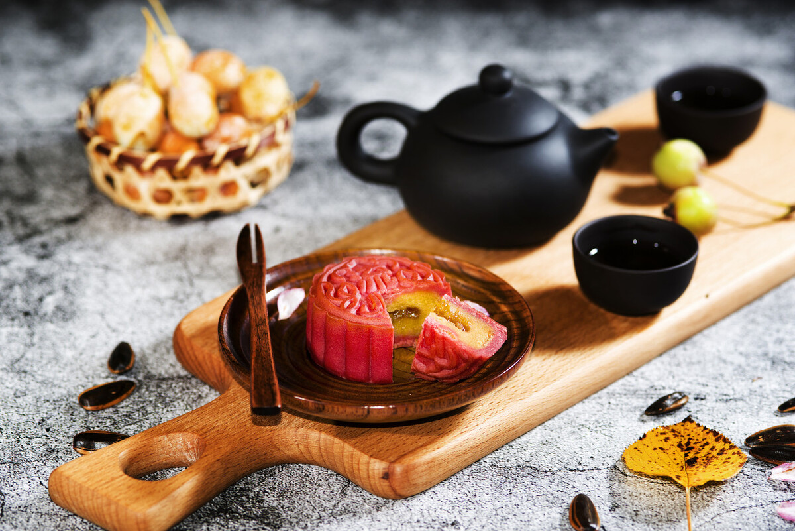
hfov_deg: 19.4
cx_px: 398
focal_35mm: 105
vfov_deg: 13.1
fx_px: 2319
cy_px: 266
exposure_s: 1/250
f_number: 5.6
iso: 100
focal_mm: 105
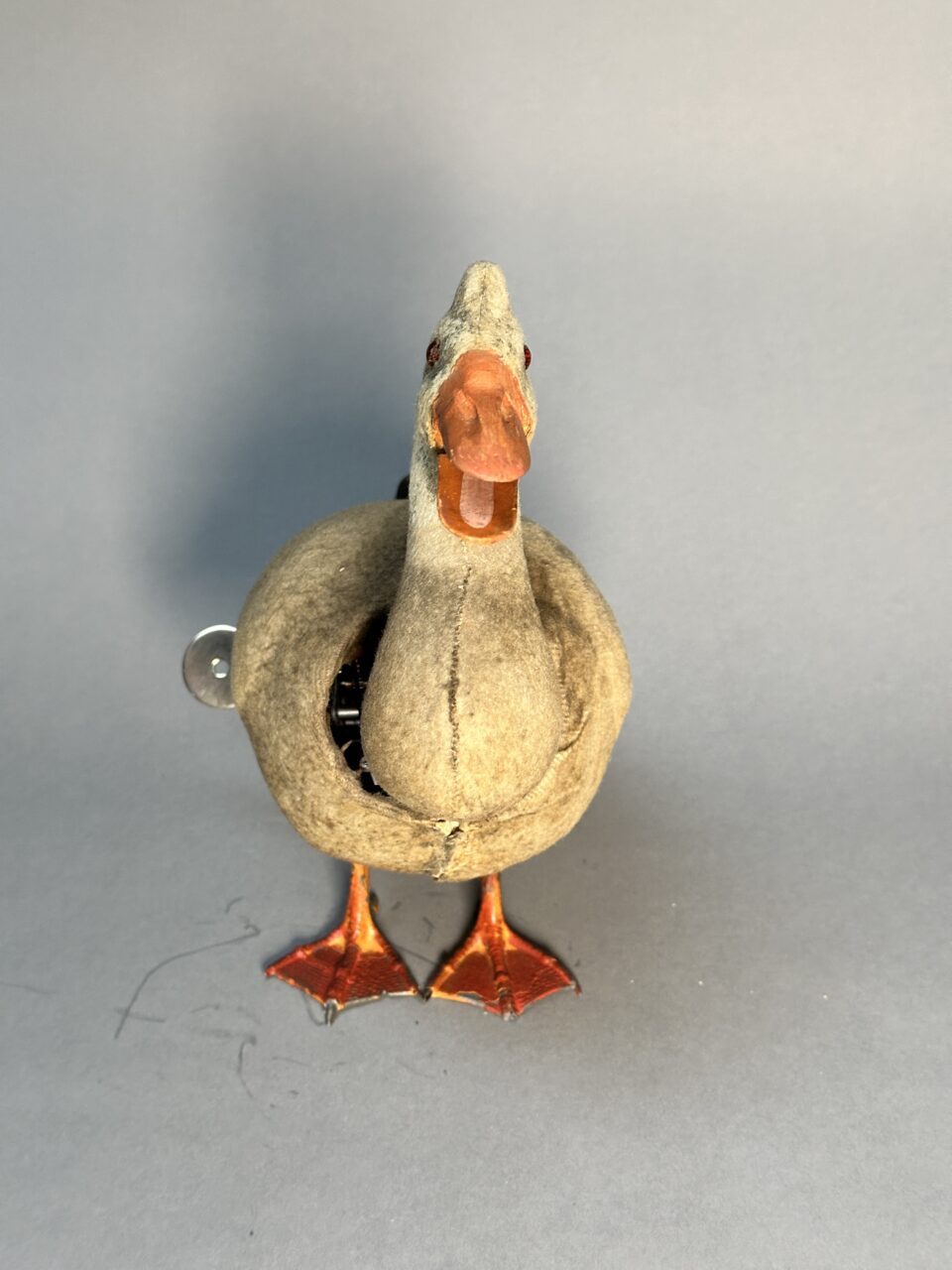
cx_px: 476
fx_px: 1760
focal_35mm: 48
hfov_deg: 30.3
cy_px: 635
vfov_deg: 39.7
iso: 200
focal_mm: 6.86
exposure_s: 1/60
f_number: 1.78
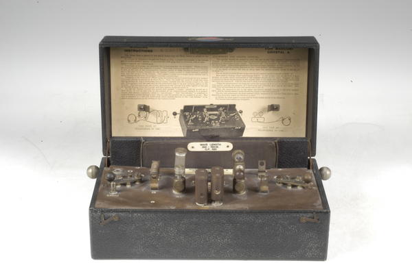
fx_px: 858
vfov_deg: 18.2
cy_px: 137
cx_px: 206
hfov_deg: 27.0
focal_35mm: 75
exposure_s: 1/40
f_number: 25
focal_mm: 50
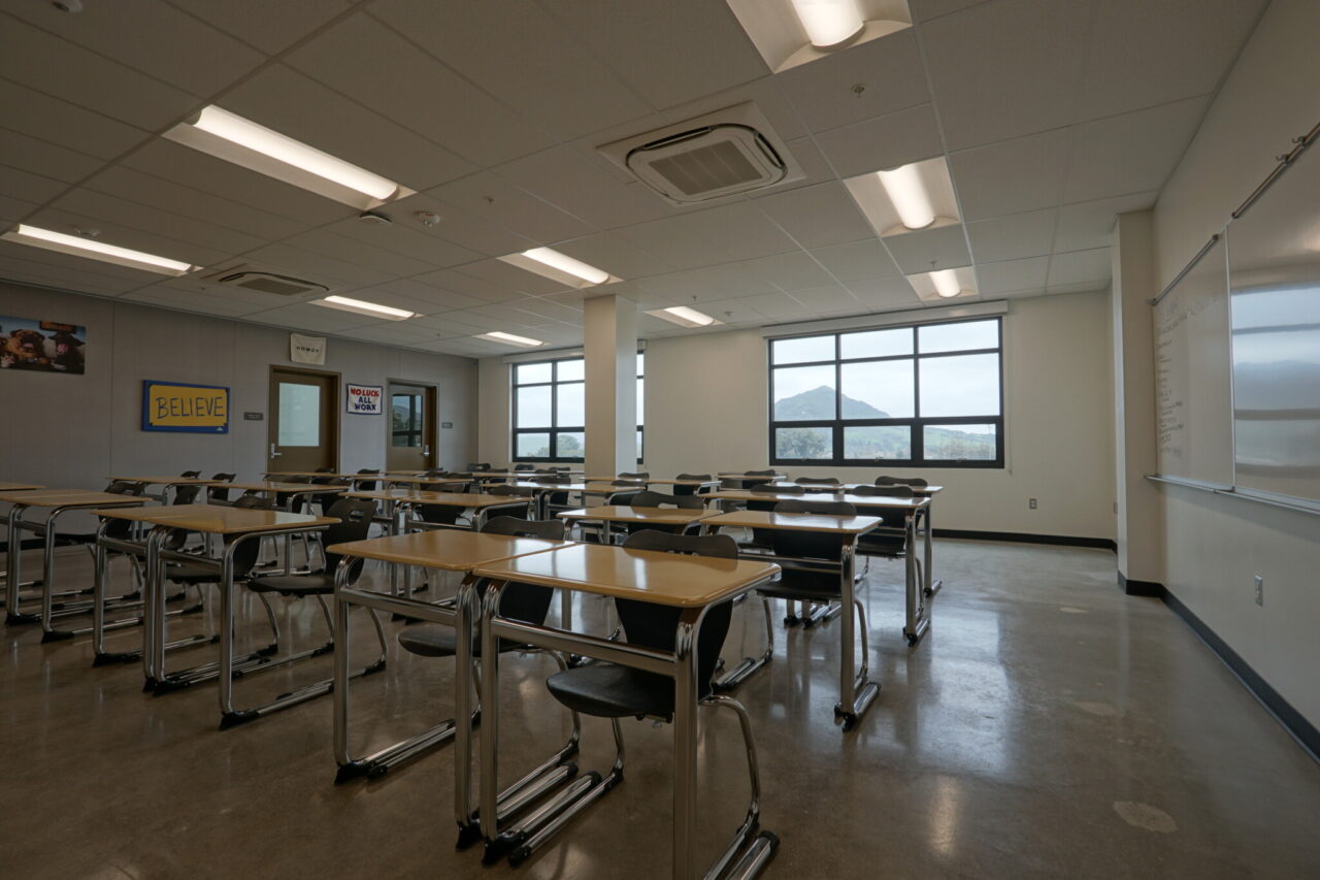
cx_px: 660
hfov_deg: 95.0
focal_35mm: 16
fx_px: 605
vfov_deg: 72.0
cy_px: 440
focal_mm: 11
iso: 250
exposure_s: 1/60
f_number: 6.3
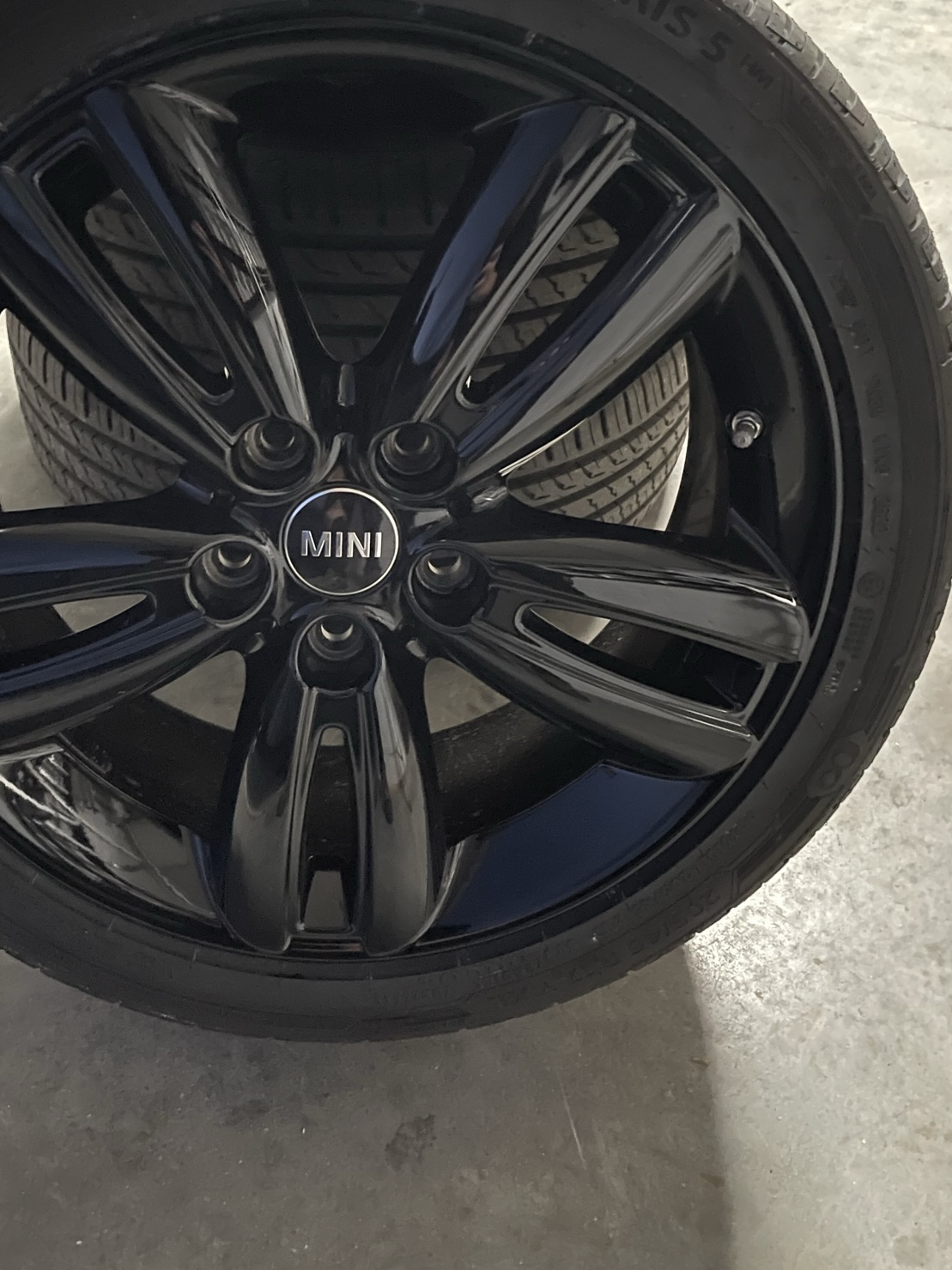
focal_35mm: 36
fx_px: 1320
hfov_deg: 39.3
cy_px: 530
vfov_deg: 51.1
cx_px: 330
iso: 1000
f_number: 1.6
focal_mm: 4.2
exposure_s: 1/14
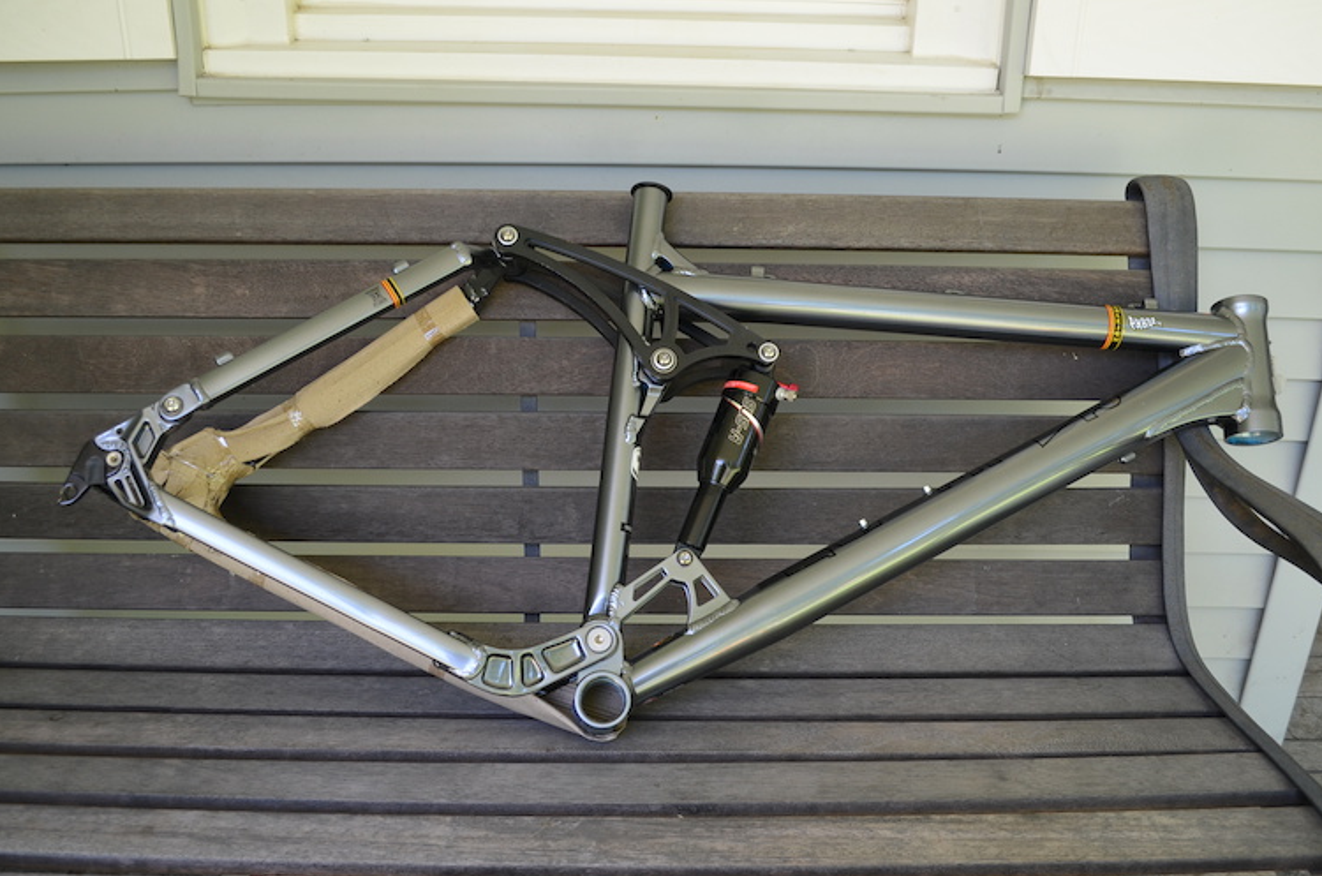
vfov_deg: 41.0
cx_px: 640
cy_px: 451
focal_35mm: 32
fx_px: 1173
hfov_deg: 58.8
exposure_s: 1/100
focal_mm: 20
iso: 400
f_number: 5
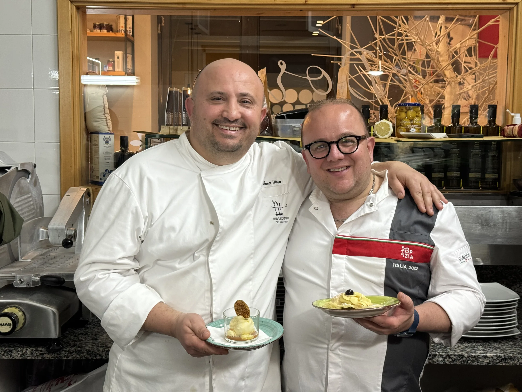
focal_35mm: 48
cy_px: 196
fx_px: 724
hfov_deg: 39.7
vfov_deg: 30.3
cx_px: 261
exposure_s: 1/50
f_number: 1.78
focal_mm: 6.86
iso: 200
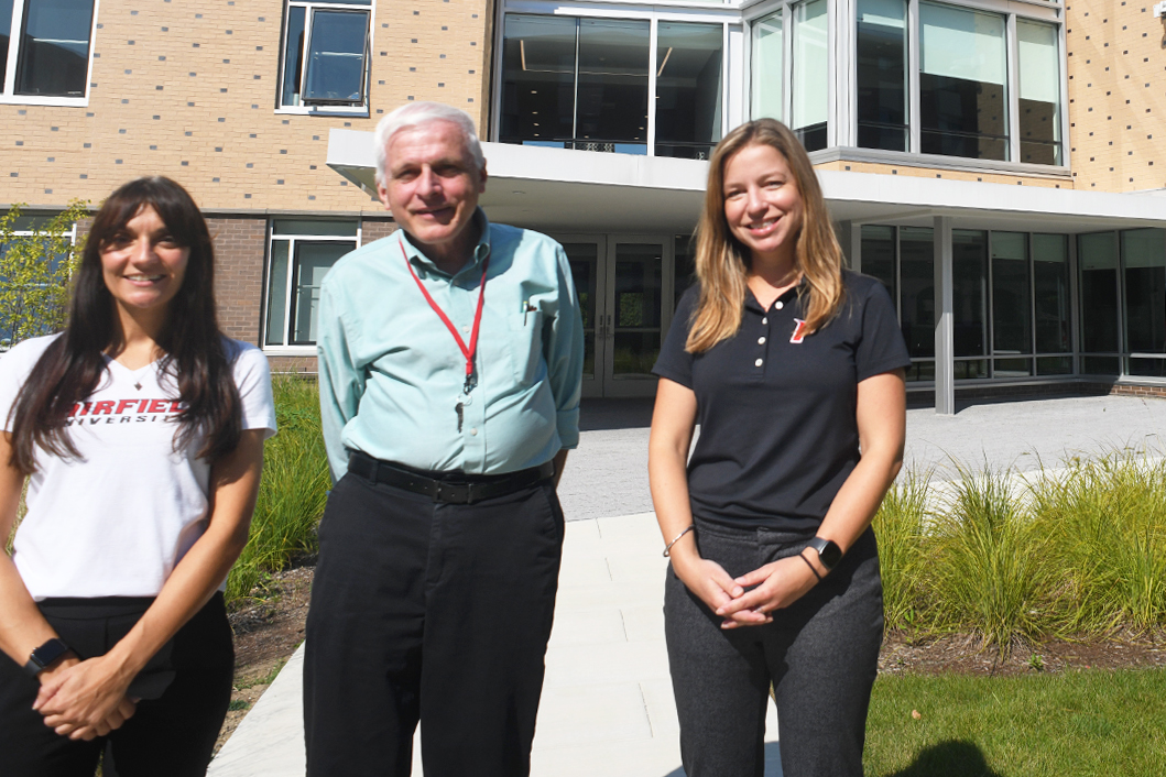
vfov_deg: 37.2
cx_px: 859
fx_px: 1101
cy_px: 132
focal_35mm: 34
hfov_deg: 53.5
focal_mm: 20
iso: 200
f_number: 5.6
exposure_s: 1/2500
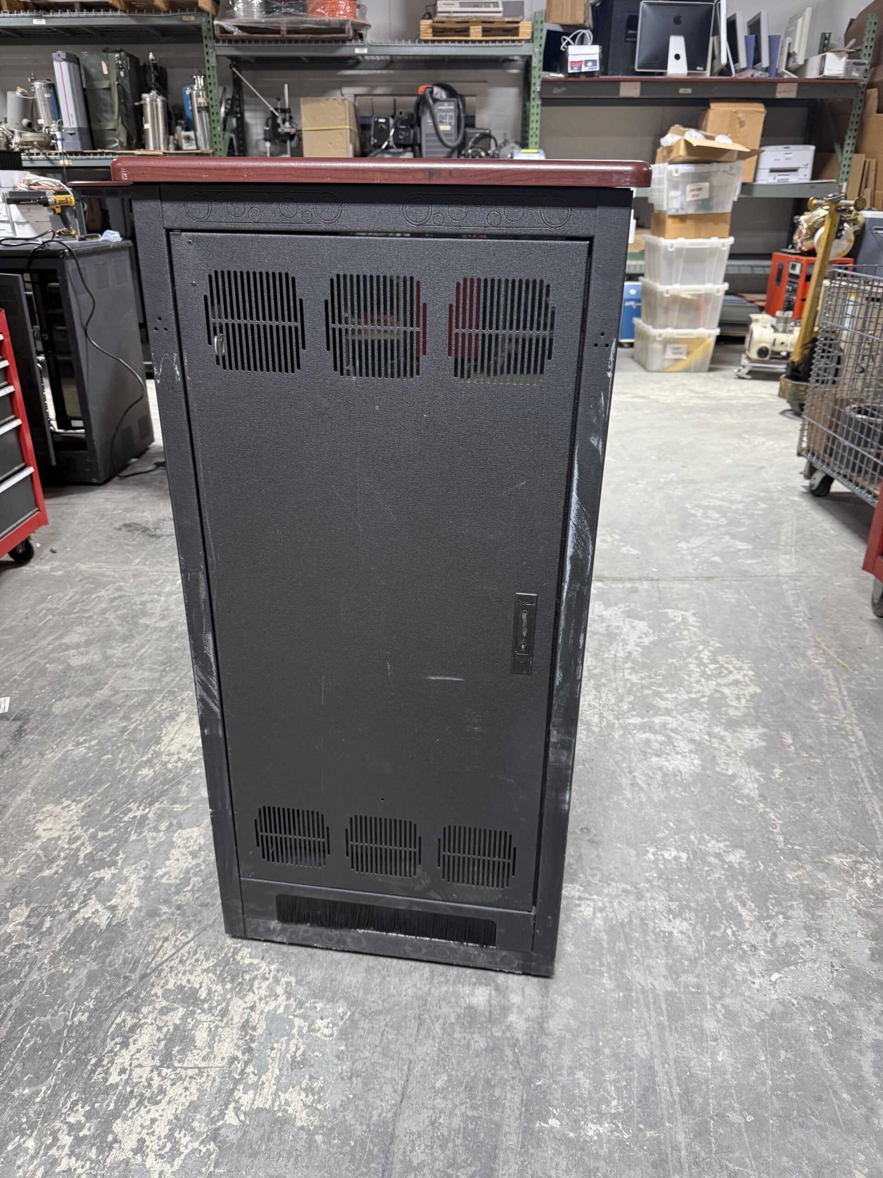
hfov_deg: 56.8
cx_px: 442
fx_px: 816
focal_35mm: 24
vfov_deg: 71.6
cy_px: 589
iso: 200
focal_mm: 6.76
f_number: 1.78
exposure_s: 1/121
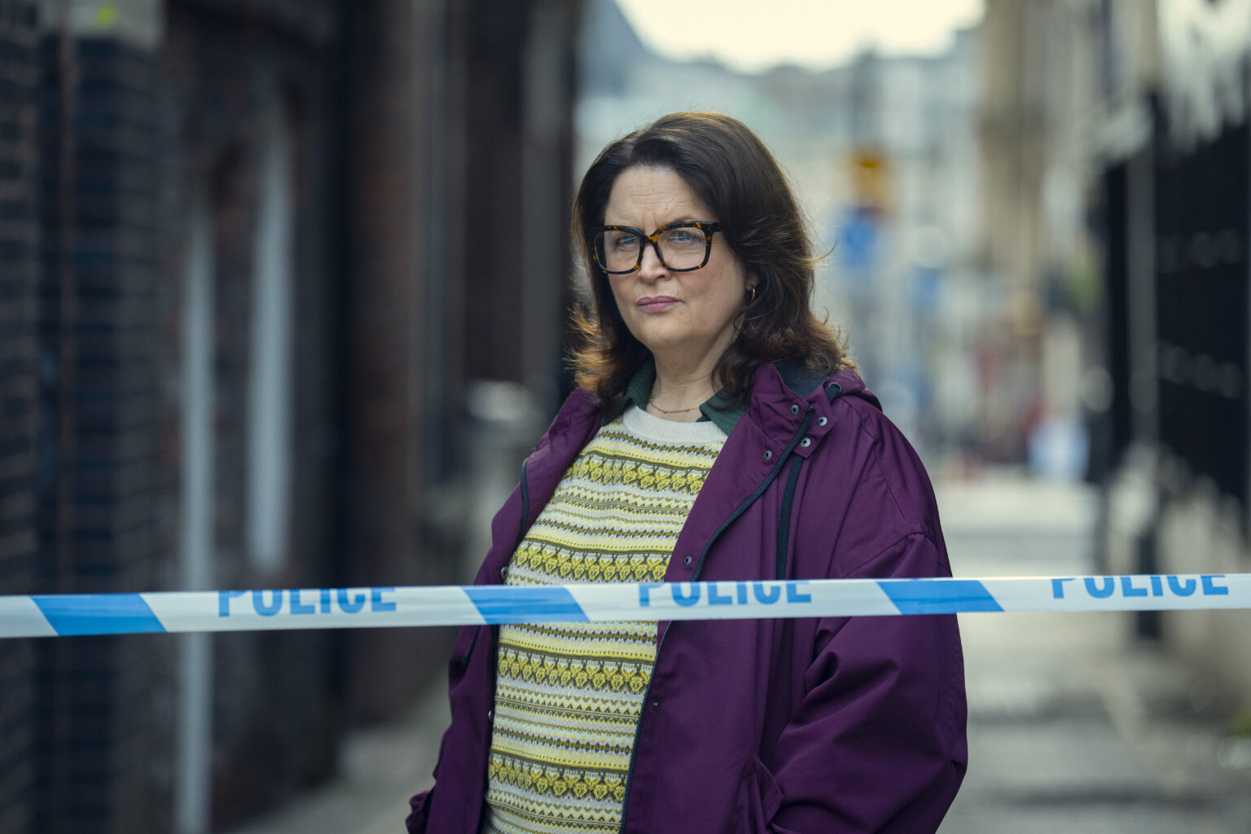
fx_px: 5038
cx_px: 626
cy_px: 417
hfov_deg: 14.2
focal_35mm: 145
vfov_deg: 9.5
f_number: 2.8
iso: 800
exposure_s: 1/1000
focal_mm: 145
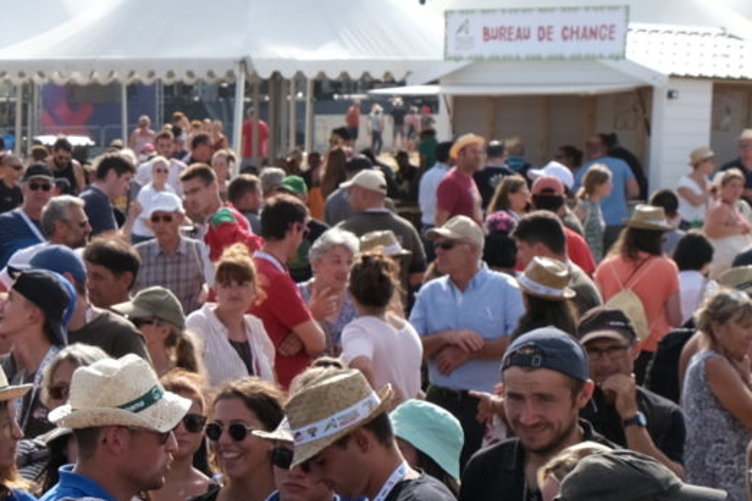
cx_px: -251
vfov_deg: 8.9
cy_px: 479
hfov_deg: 12.9
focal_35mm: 153
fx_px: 3196
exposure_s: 1/320
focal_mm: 26.2
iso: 160
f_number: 5.6
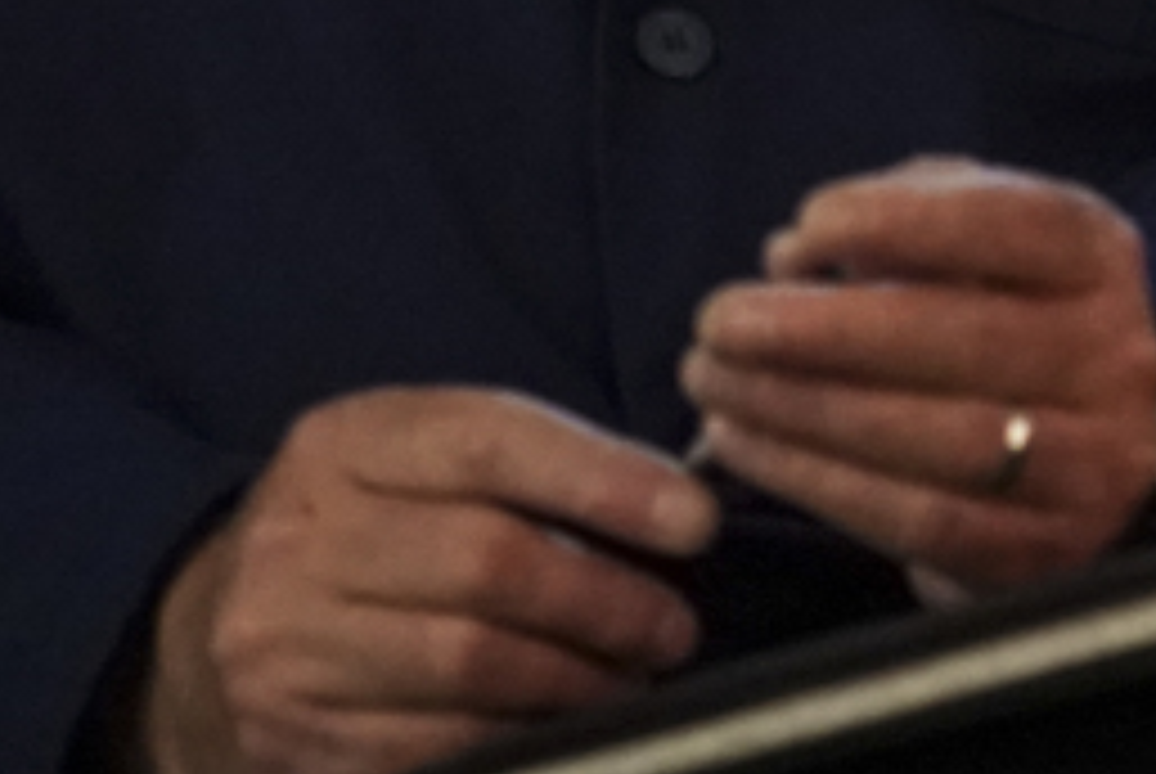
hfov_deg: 5.1
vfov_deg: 3.4
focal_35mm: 401
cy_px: -796
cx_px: 1646
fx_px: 12891
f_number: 2.8
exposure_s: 1/80
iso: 6400
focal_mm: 86
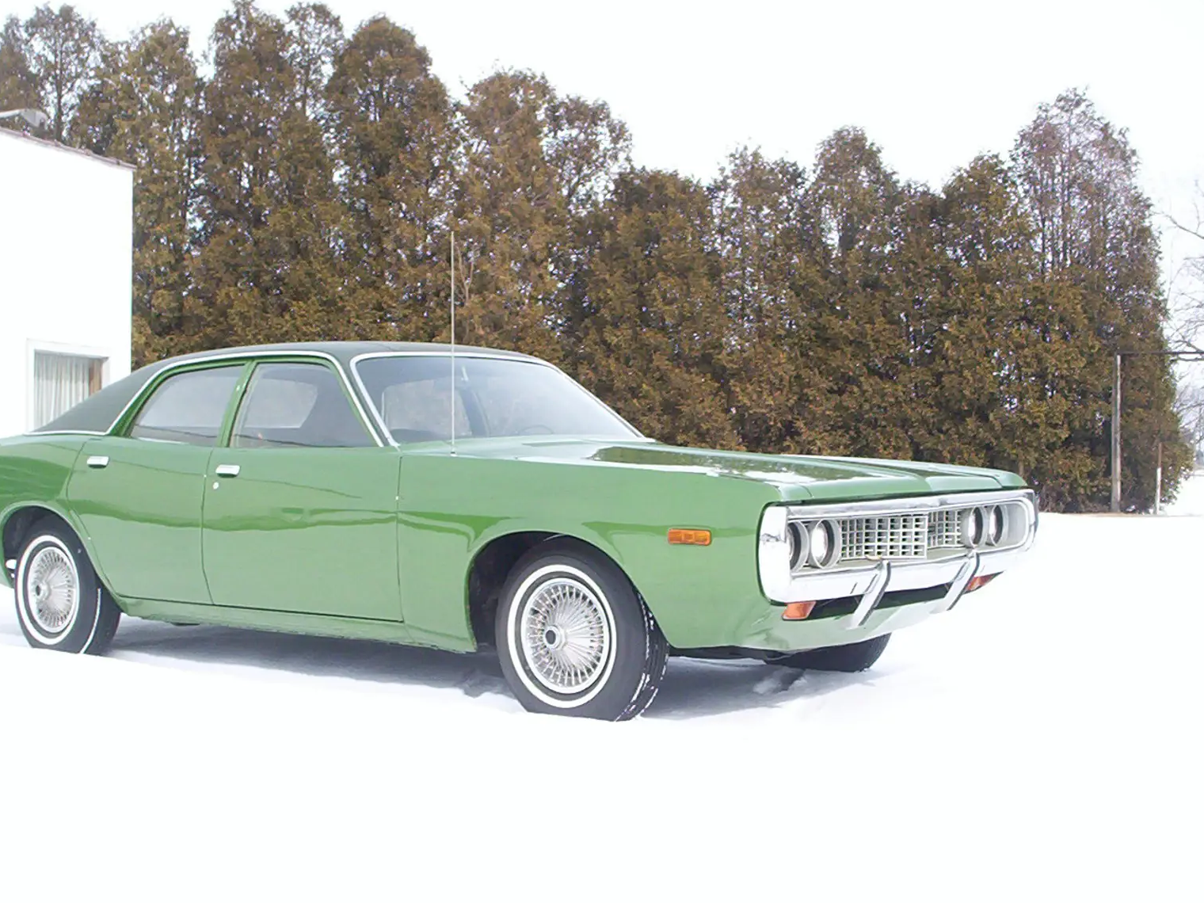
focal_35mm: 48
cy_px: 483
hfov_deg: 39.6
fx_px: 1670
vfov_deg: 30.3
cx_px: 553
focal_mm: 4.99
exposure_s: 1/490
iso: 100
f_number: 4.5
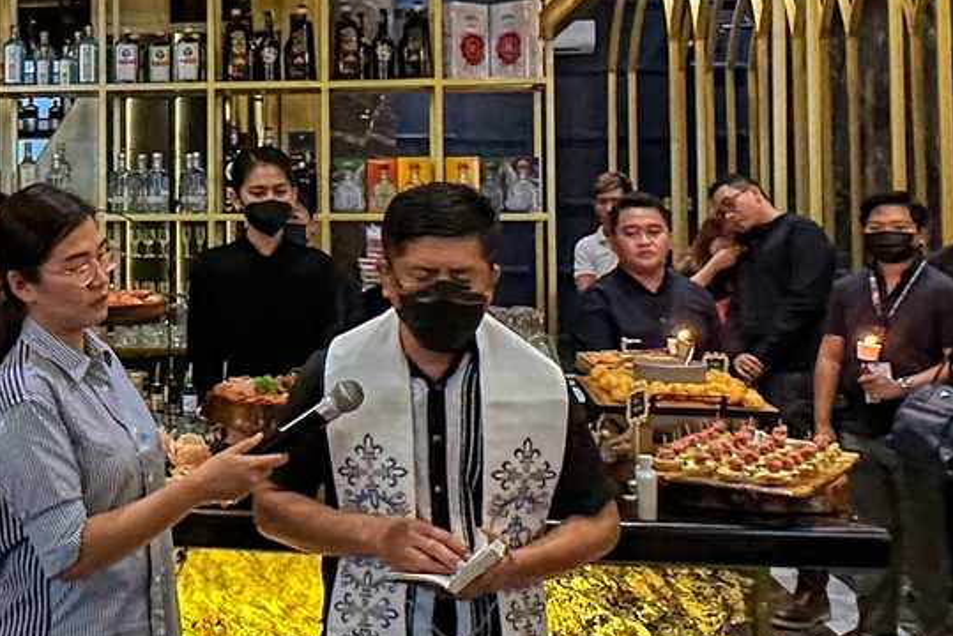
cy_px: 147
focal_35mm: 54
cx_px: 122
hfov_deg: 35.0
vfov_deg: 24.8
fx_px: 1430
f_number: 2.2
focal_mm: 2.22
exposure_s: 1/60
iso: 640
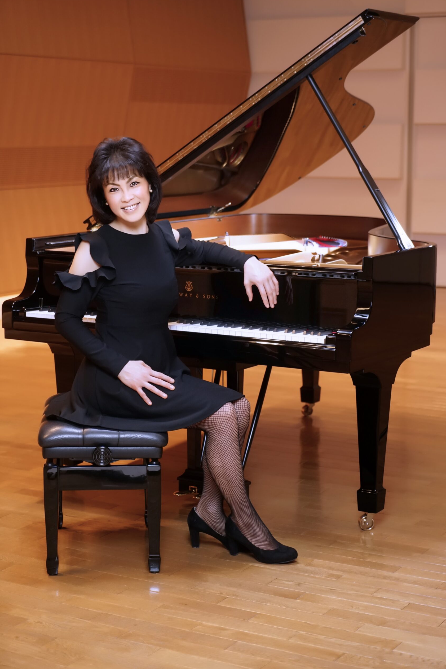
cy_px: 332
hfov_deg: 19.2
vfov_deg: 28.5
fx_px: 1319
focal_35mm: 71
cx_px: 226
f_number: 4
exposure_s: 1/160
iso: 1250
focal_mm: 70
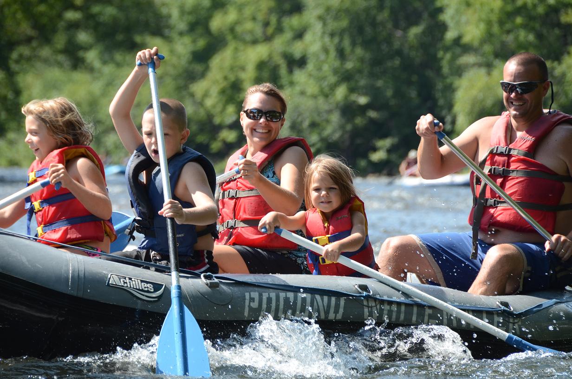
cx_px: 286
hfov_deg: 6.9
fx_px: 4757
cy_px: 190
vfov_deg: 4.6
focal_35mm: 300
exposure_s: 1/500
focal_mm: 200
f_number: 5.6
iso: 400
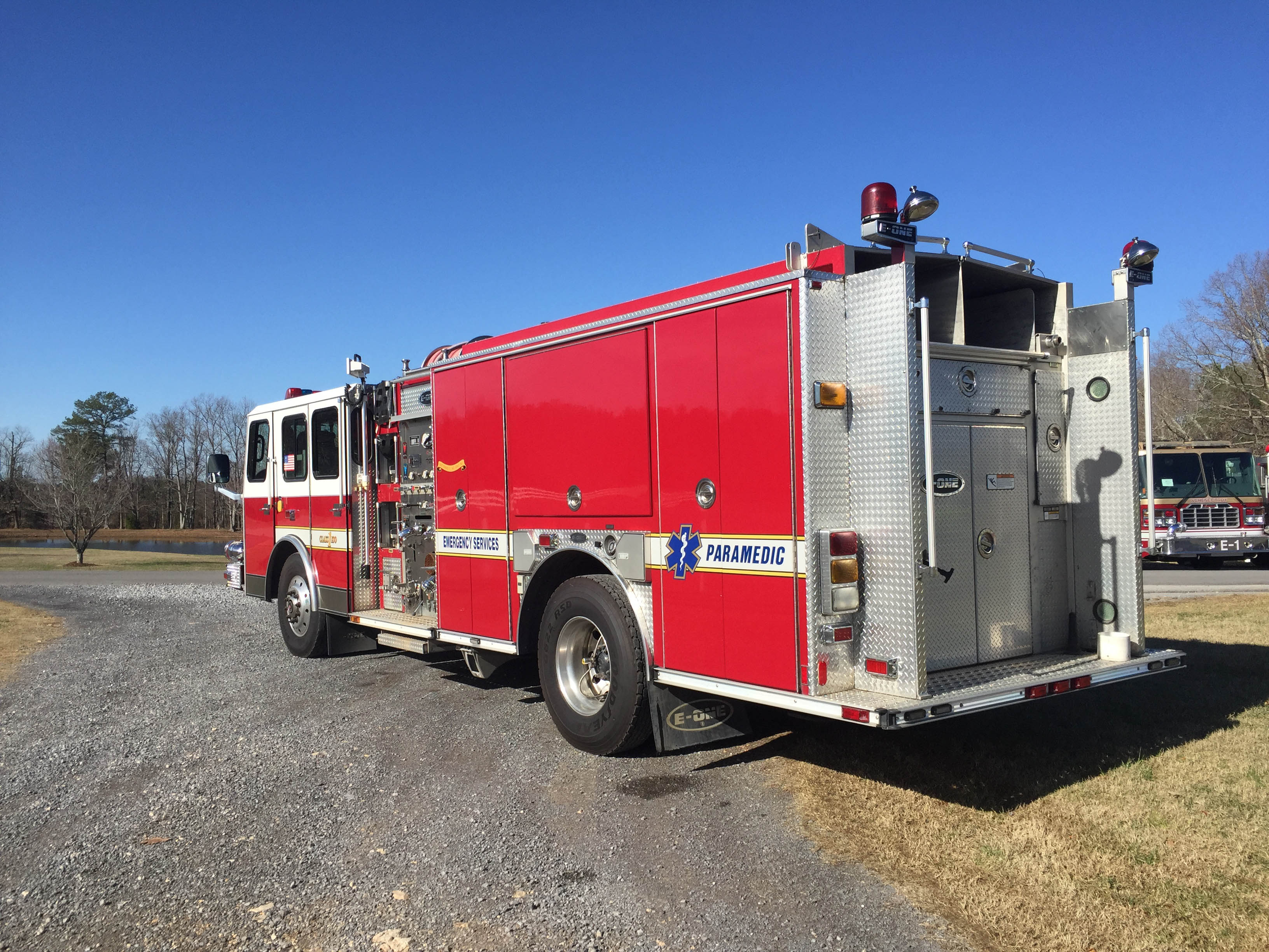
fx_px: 1063
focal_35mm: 29
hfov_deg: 61.7
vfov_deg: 48.2
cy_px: 476
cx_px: 634
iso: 32
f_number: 2.2
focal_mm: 4.15
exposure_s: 1/2198
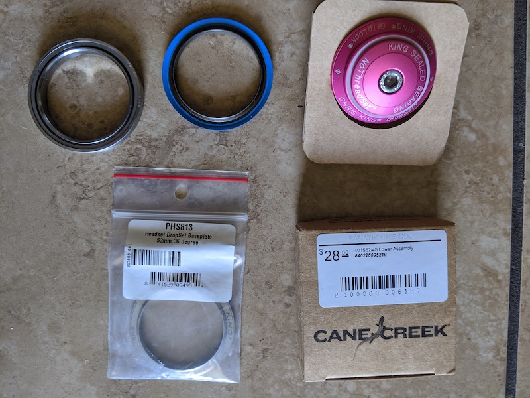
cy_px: 199
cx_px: 265
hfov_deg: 65.3
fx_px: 413
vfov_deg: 51.4
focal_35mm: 27
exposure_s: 1/40
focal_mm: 4.44
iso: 65
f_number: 1.8
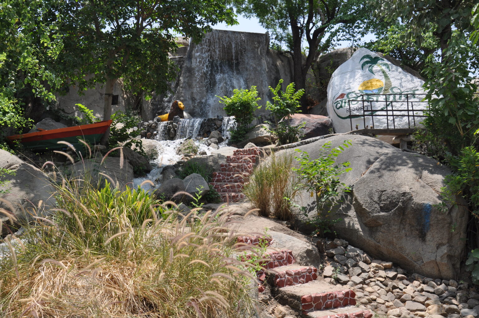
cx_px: 240
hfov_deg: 57.3
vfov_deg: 39.9
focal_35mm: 33
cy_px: 159
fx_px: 439
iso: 200
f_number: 8
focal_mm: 22
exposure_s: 1/250
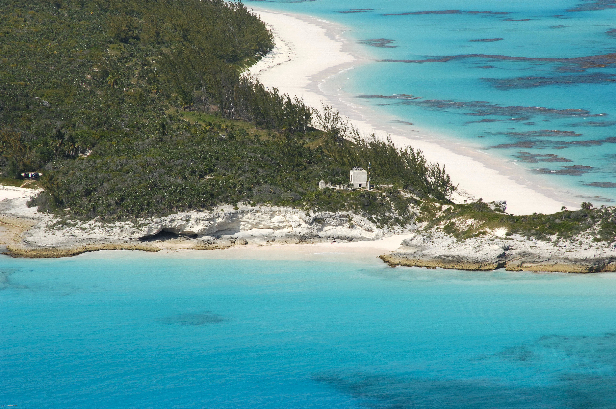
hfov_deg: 12.5
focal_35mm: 165
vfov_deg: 8.3
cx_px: 308
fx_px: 2820
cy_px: 204
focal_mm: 110
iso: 400
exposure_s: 1/1000
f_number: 9.5
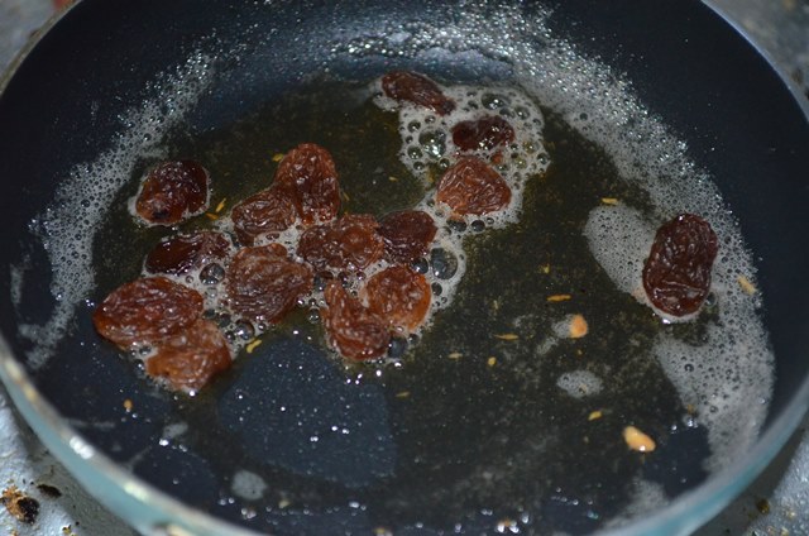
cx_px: 404
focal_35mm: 82
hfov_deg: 24.7
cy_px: 268
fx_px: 1850
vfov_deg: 16.5
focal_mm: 55
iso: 2500
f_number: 5.6
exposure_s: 1/60
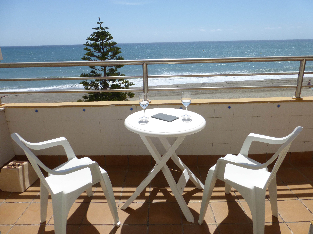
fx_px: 226
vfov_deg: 54.9
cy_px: 117
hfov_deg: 69.4
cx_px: 156
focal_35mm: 25
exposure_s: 1/1600
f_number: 4
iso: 100
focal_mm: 4.3
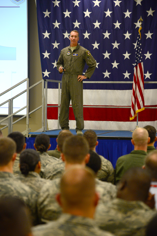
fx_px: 784
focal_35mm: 120
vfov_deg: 17.1
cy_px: 118
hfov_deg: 11.4
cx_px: 78
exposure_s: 1/125
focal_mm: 120
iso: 1600
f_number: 4
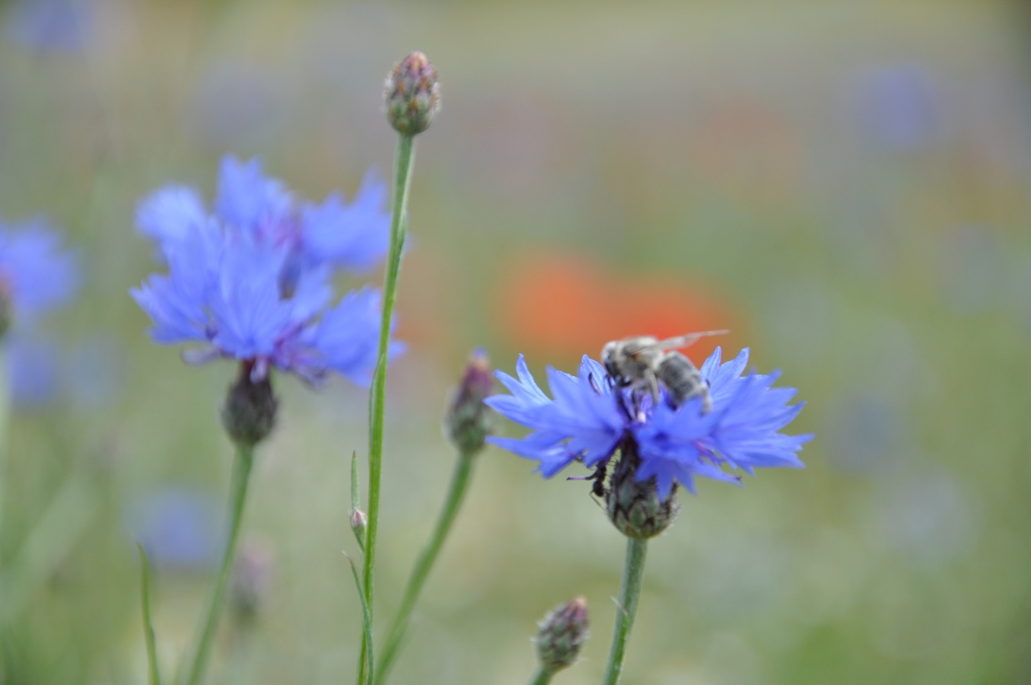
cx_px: 516
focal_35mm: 158
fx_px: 4505
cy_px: 342
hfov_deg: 13.1
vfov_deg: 8.7
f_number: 5.6
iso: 320
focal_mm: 105
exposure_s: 1/500
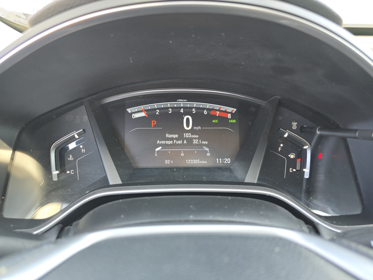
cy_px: 140
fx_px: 248
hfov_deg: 73.9
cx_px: 186
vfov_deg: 58.9
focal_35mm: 23
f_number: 1.7
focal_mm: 6.3
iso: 160
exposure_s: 1/120
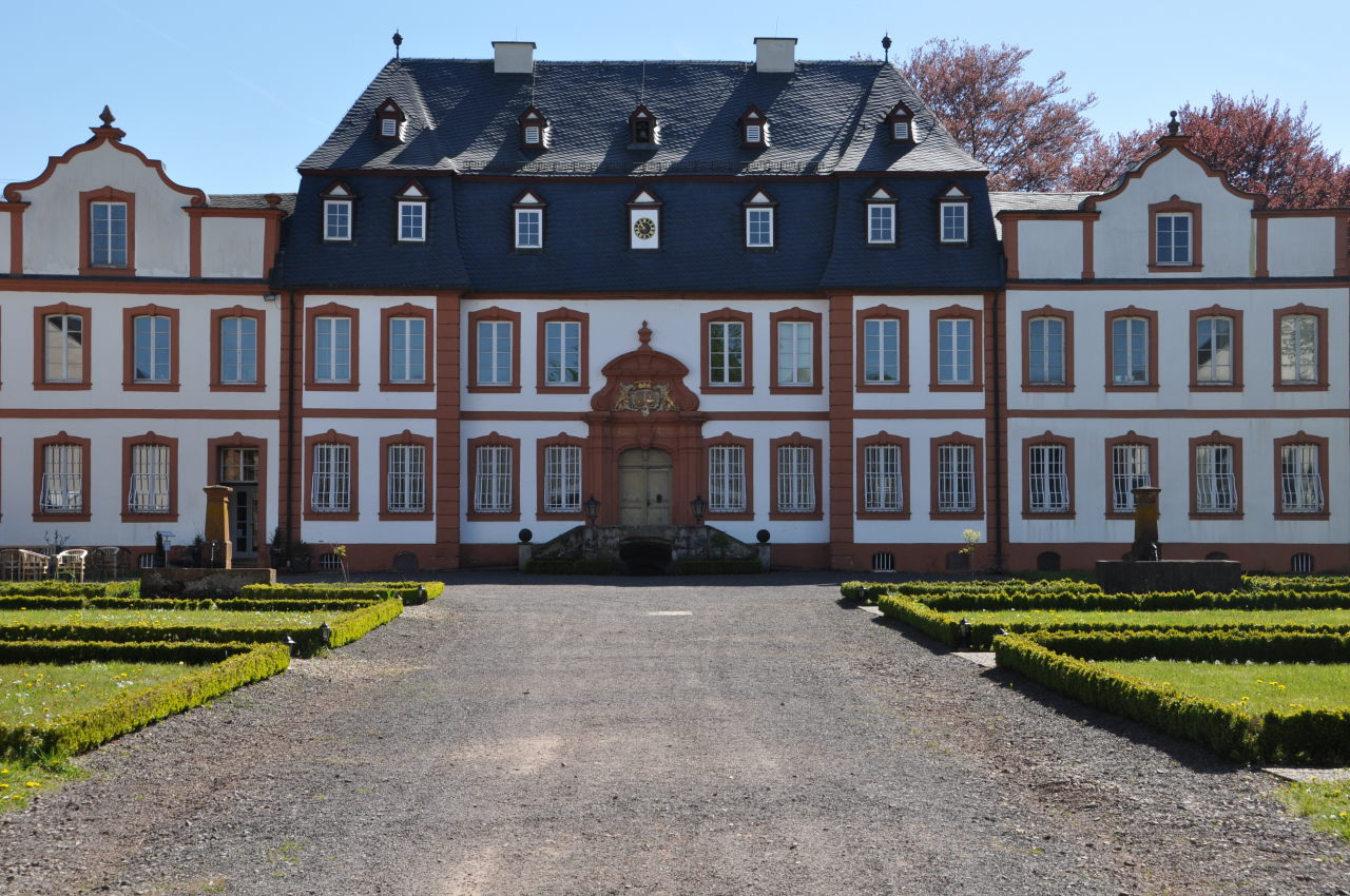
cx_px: 675
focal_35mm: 51
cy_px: 448
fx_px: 1910
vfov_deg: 26.4
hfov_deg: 38.9
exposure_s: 1/320
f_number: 9
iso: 200
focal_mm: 34
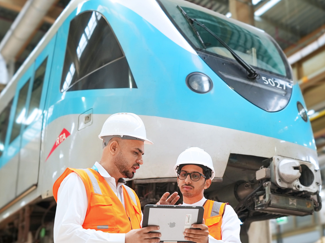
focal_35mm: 58
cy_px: 158
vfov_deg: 25.1
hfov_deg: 33.1
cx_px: 194
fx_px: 545
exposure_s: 1/100
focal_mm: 35
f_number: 2.8
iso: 400
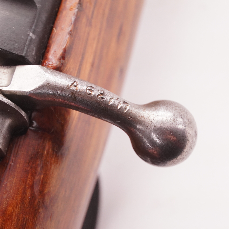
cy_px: 125
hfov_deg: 8.6
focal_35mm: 203
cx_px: 114
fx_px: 1519
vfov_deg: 8.6
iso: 800
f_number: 5.6
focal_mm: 90
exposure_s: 1/125
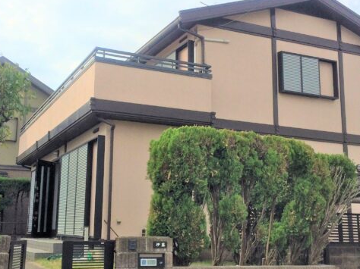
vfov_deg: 30.8
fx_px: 489
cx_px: 159
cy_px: 129
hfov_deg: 40.4
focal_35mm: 47
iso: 32
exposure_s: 1/3731
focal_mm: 4.15
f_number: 2.2
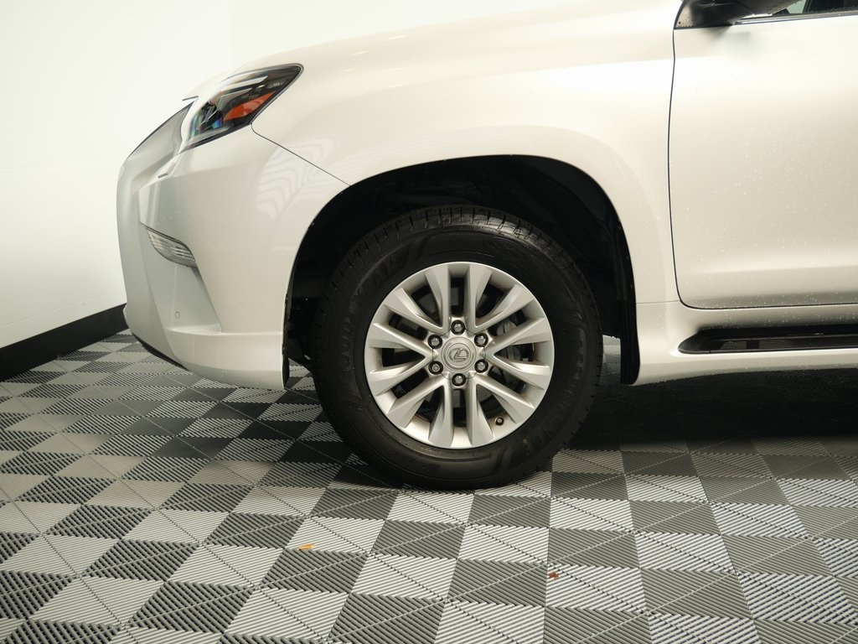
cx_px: 429
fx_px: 892
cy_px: 322
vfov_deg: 39.7
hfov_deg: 51.4
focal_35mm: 36
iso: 200
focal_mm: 18
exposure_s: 1/200
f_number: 4
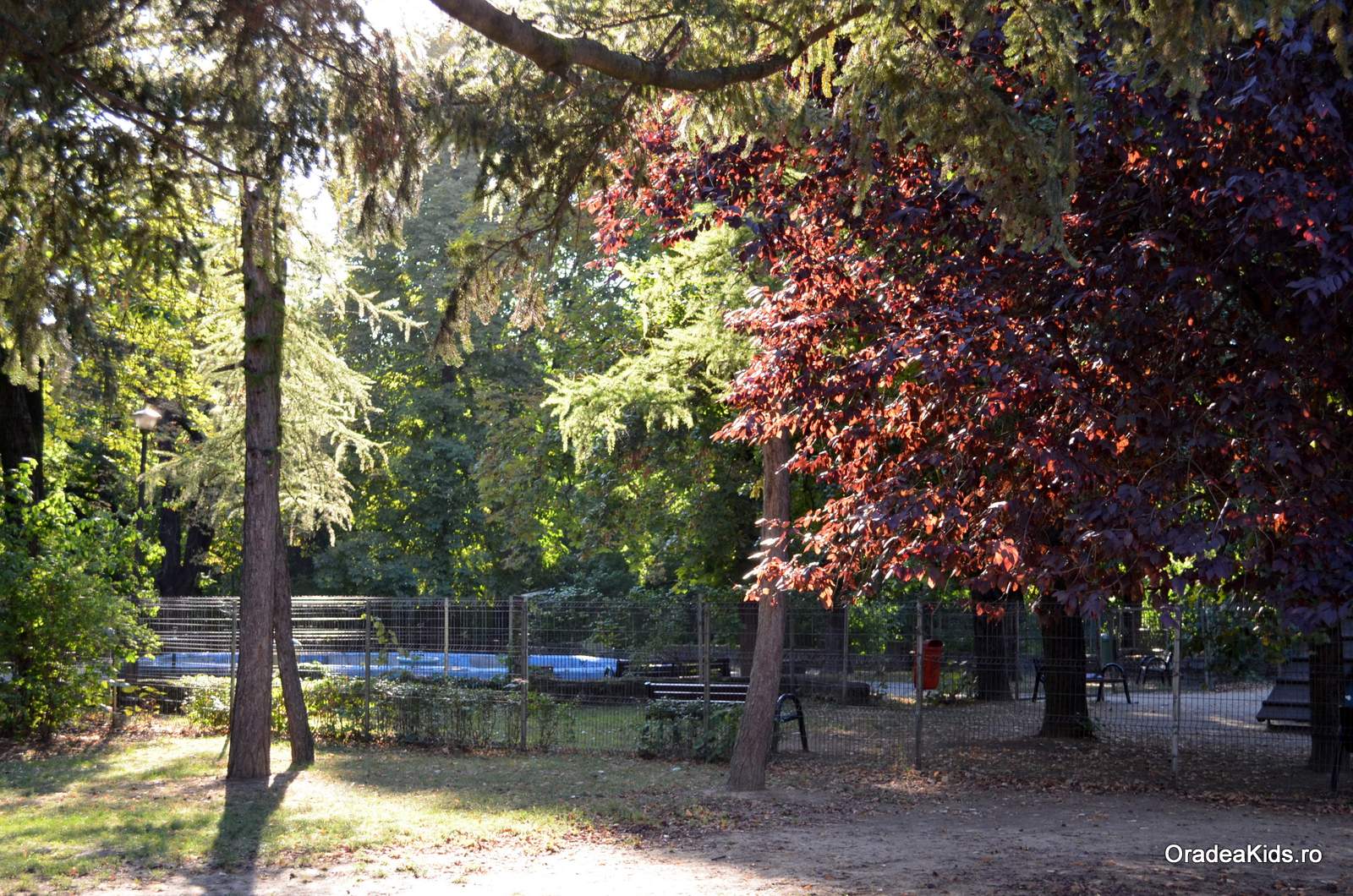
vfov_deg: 28.0
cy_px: 448
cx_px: 676
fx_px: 1800
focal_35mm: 48
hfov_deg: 41.2
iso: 400
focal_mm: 32
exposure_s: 1/125
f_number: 5.6
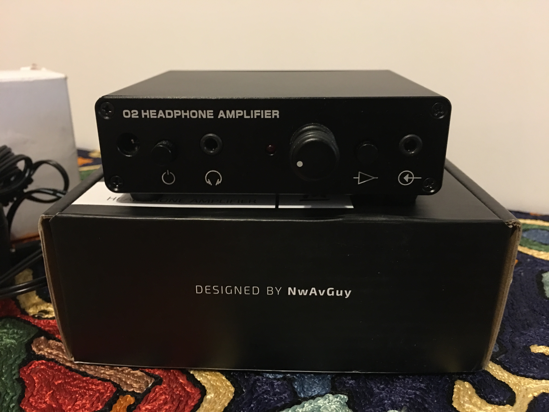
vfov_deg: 48.2
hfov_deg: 61.7
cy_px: 206
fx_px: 460
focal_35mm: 29
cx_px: 274
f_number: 2.2
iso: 100
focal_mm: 4.15
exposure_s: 1/4
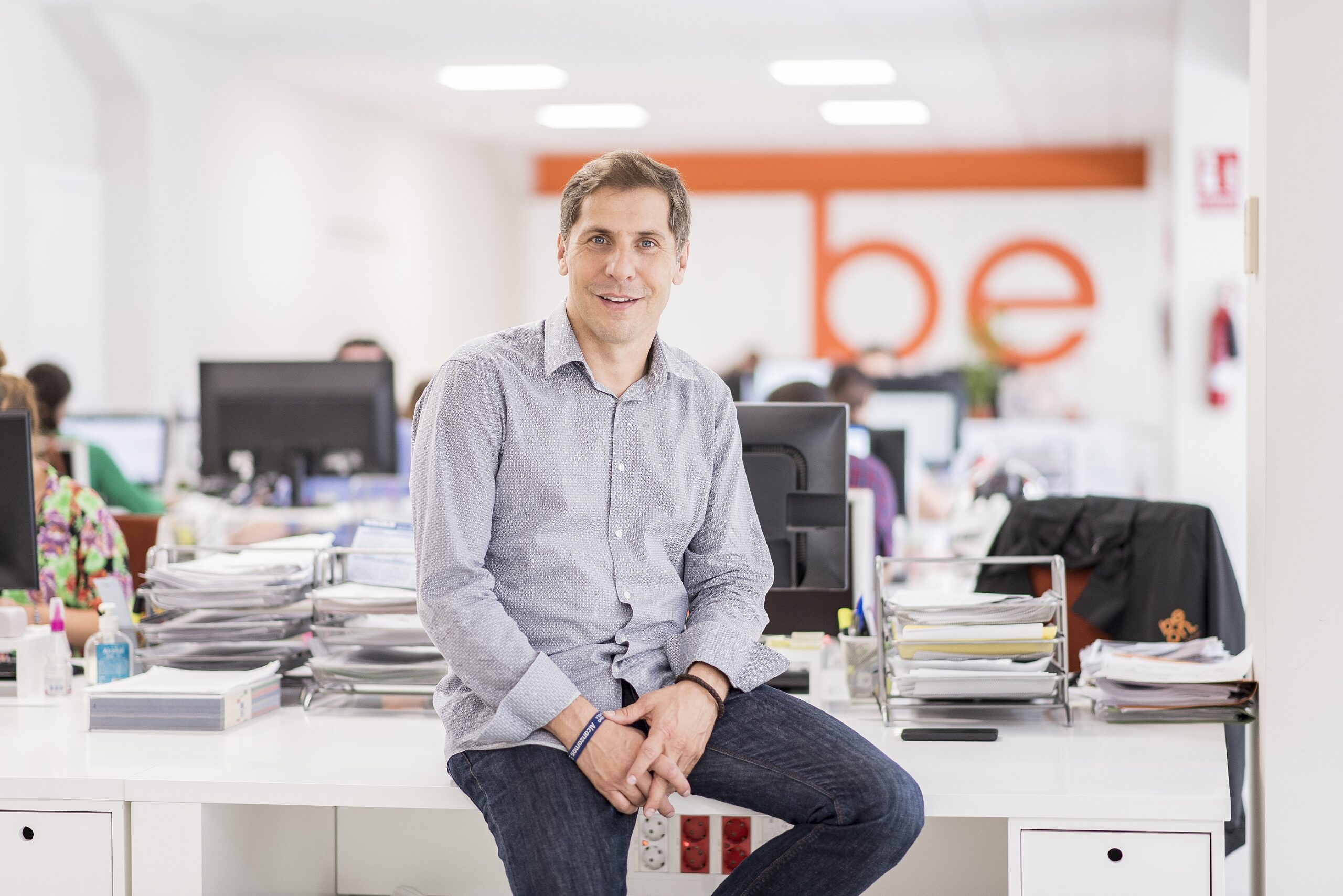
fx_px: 3172
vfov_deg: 16.1
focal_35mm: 85
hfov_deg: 23.9
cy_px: 448
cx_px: 672
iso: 250
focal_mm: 85
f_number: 1.8
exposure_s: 1/100
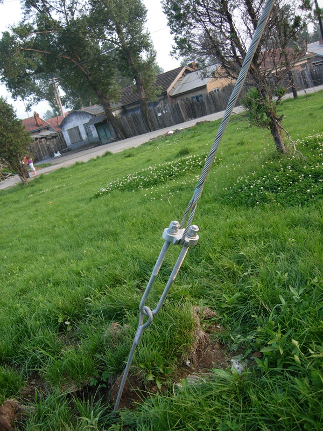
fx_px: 448
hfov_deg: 39.7
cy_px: 216
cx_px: 162
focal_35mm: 36
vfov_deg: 51.4
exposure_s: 1/45.2
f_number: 2.7
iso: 50
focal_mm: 7.5
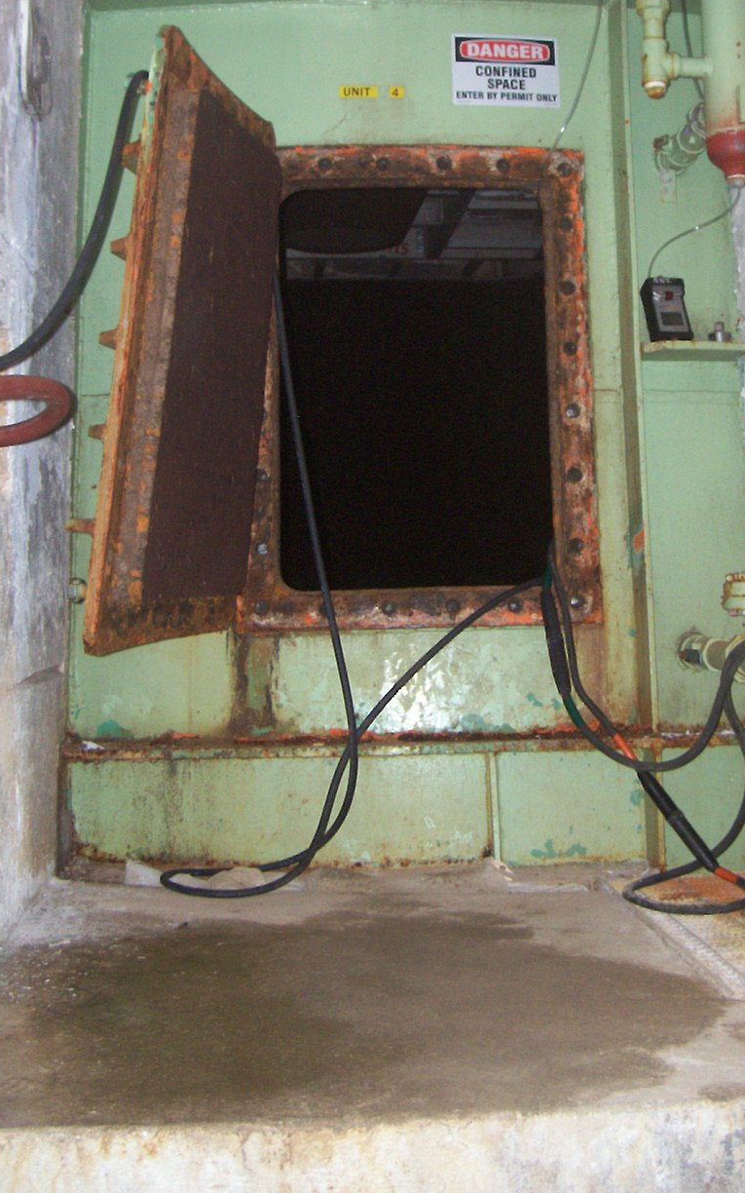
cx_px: 492
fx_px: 1592
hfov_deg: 26.2
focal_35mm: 49
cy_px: 411
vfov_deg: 40.6
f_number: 2.7
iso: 140
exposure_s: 1/112
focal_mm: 5.6
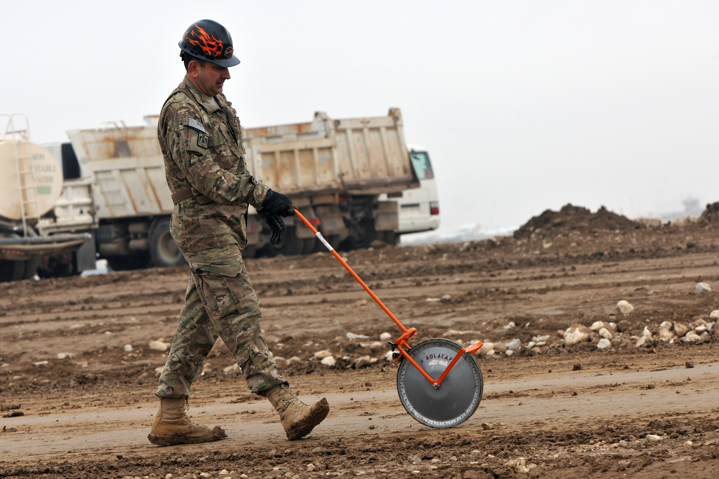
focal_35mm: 165
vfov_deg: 8.3
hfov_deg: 12.5
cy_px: 240
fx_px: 3295
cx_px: 360
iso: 500
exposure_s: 1/400
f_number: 8
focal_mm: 165
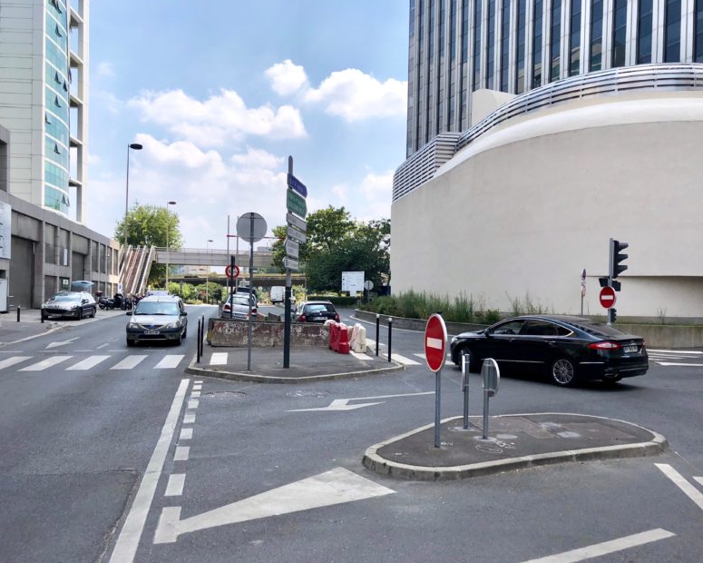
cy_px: 283
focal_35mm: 30
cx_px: 356
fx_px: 624
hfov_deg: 58.8
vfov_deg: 48.5
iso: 20
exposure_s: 1/2114
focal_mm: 4
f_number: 1.8
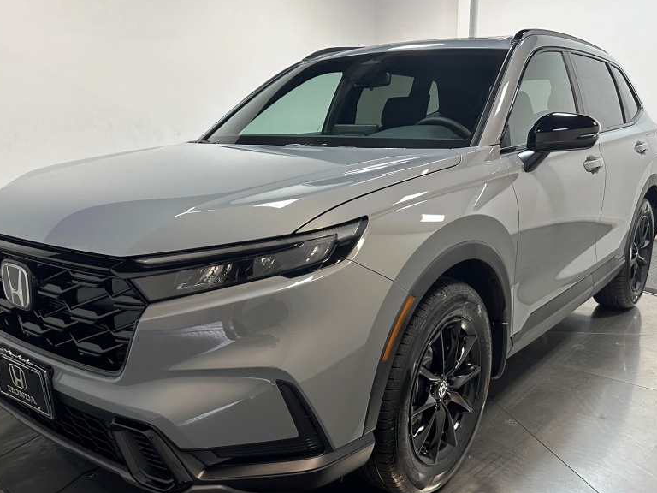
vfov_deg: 44.0
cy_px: 282
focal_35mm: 32
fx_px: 607
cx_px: 304
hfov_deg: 56.8
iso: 320
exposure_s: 1/60
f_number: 1.78
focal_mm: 6.86
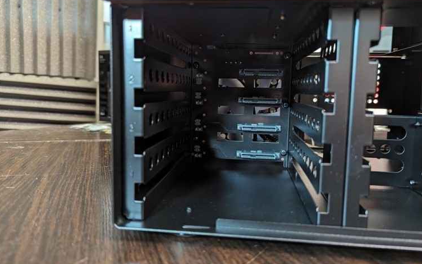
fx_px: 299
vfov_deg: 47.6
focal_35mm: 26
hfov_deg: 70.4
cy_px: 127
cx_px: 212
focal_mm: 6.81
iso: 615
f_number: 1.85
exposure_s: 1/25
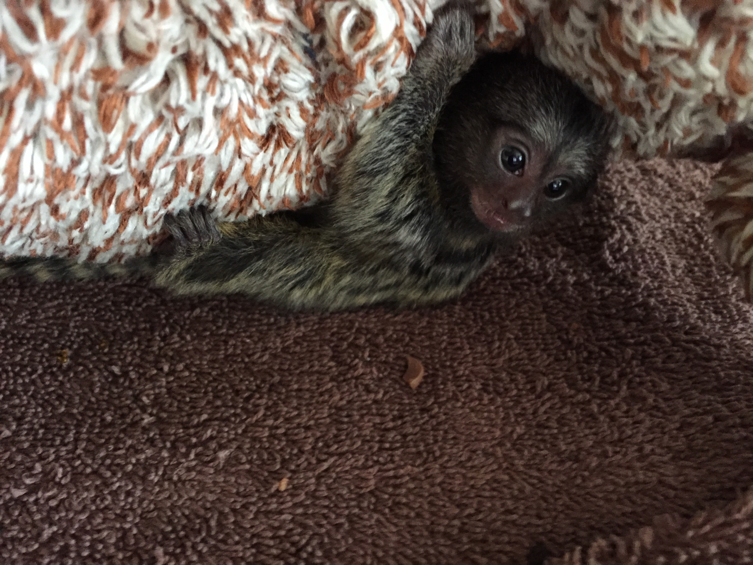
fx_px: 631
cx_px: 376
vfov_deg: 48.2
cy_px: 282
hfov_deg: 61.7
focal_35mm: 29
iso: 320
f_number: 2.2
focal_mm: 4.15
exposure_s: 1/15
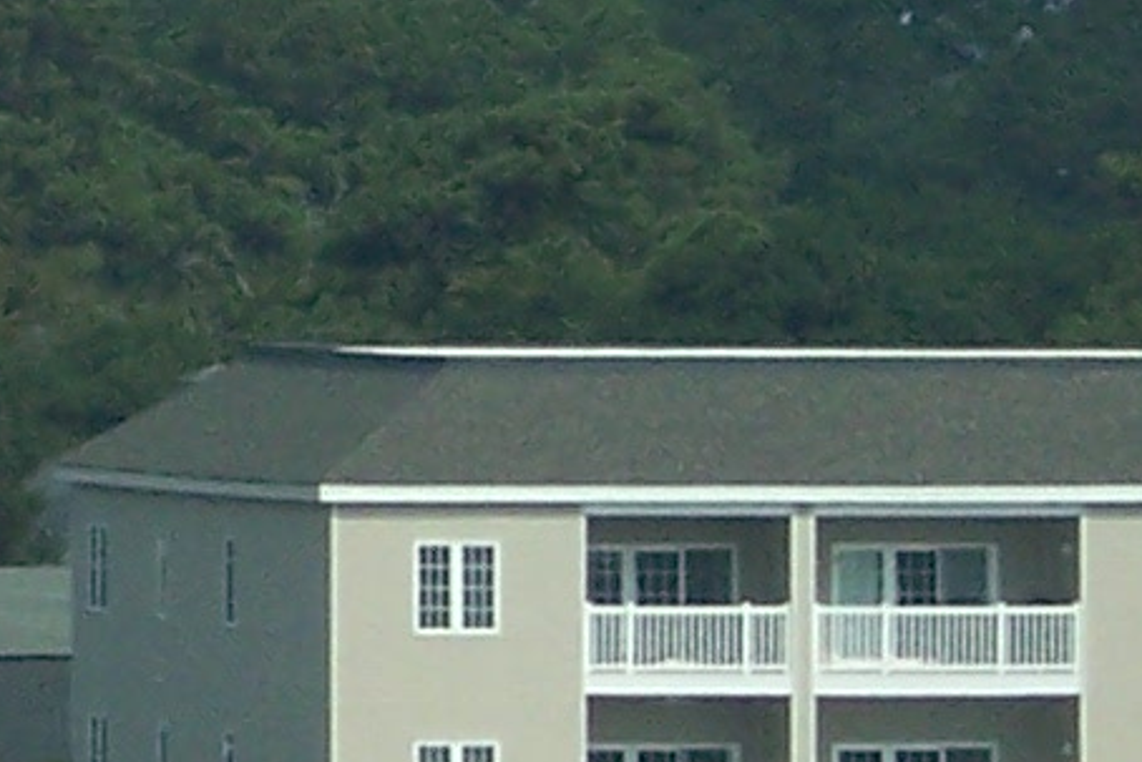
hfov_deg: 2.7
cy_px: -930
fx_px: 24274
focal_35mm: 765
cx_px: -1278
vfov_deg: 1.8
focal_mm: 24
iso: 100
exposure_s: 1/350
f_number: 6.7
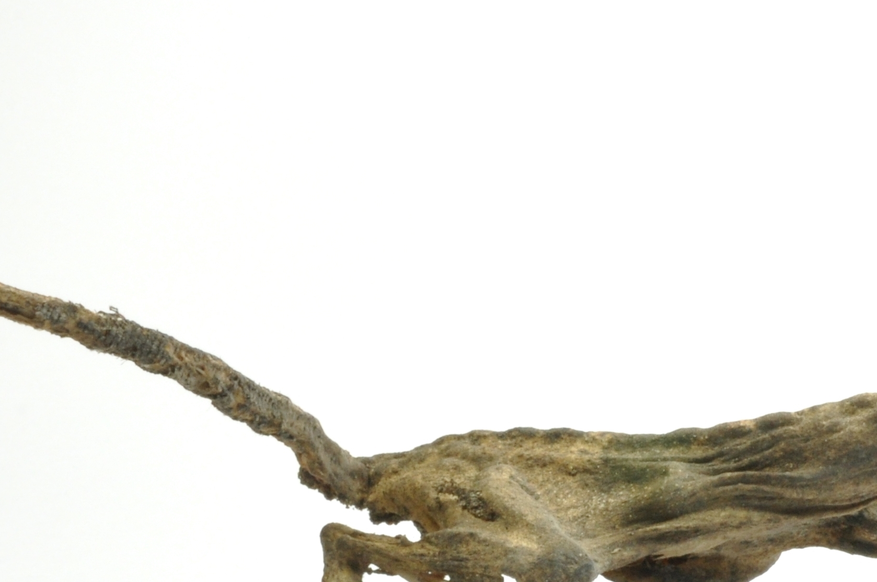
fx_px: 5595
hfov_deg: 8.9
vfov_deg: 5.9
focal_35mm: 230
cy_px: 504
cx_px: 659
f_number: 36
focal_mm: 60
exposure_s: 1/15
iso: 800
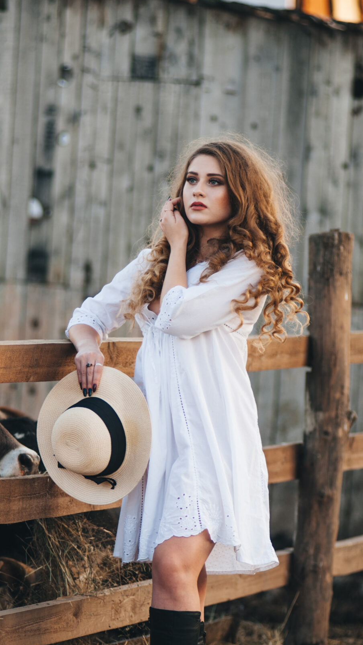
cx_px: 162
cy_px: 435
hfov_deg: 5.8
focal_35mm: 209
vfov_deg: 10.3
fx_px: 3575
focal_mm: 125
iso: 160
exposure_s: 1/320
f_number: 2.8
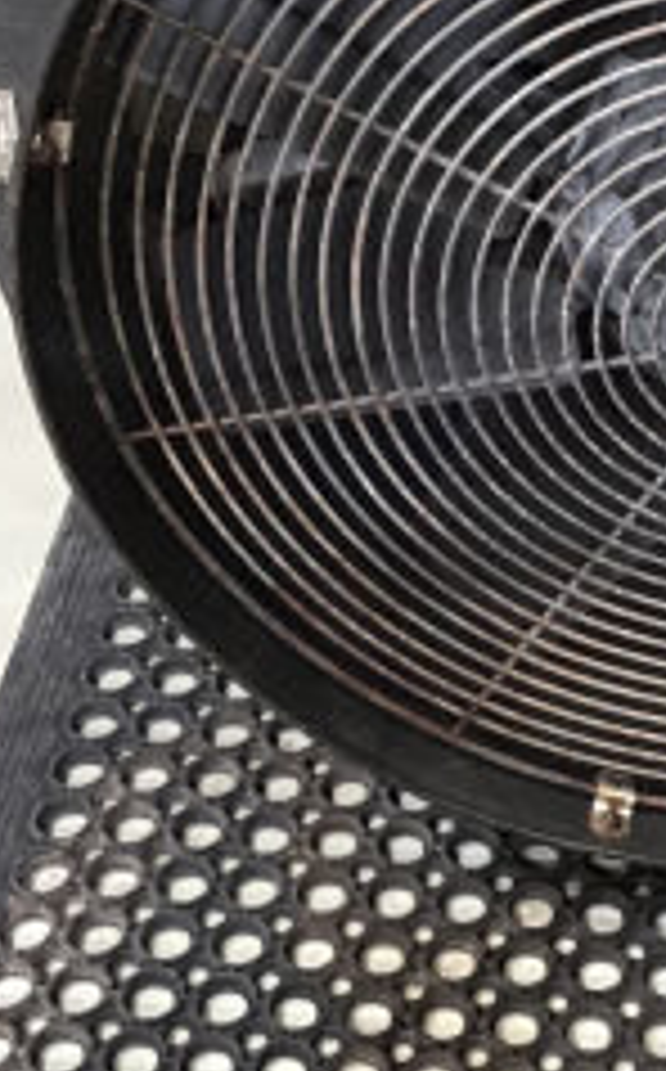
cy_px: 428
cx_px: 675
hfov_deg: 15.4
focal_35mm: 83
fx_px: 2419
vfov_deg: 24.9
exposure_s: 1/33
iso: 64
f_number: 2.4
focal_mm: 3.3
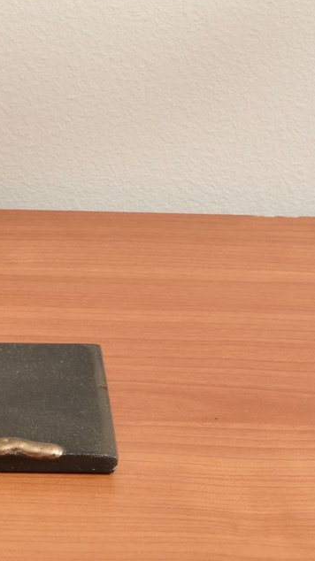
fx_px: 2557
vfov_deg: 12.4
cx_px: -54
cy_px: 26
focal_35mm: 172
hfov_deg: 7.0
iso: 200
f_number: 14
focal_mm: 52
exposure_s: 1/160
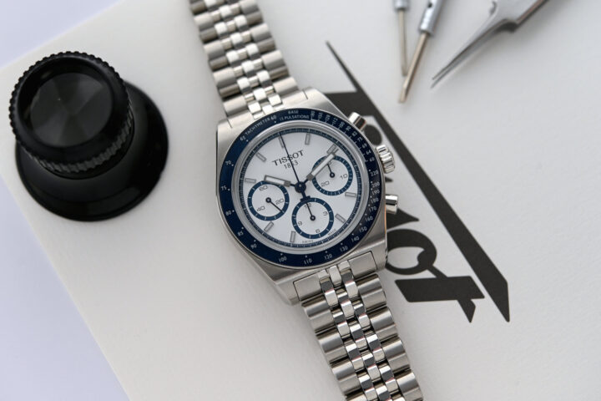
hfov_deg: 33.4
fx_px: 1002
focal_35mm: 60
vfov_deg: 22.6
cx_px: 300
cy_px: 200
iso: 400
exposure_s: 1/2000
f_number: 5.6
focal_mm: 60
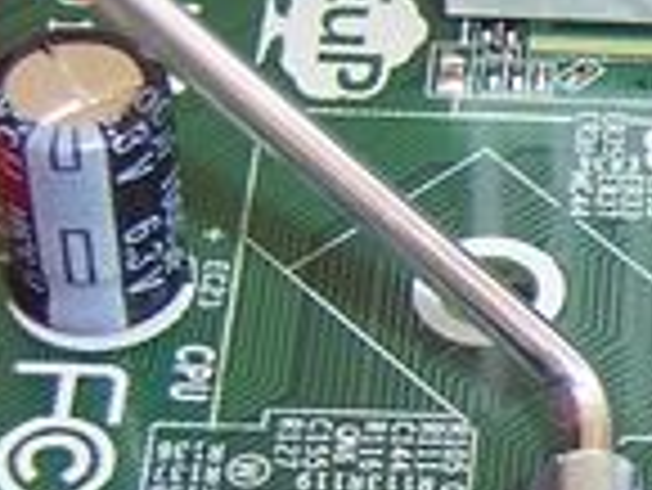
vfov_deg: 7.5
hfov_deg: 9.3
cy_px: 360
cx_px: 1326
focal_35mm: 198
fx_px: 3732
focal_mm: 6.2
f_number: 2.8
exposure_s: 1/60
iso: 80
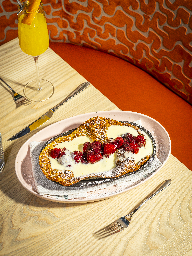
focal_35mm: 55
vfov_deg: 34.9
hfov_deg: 26.6
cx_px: 97
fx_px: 407
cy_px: 129
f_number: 8
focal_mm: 50
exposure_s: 1/125
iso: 200
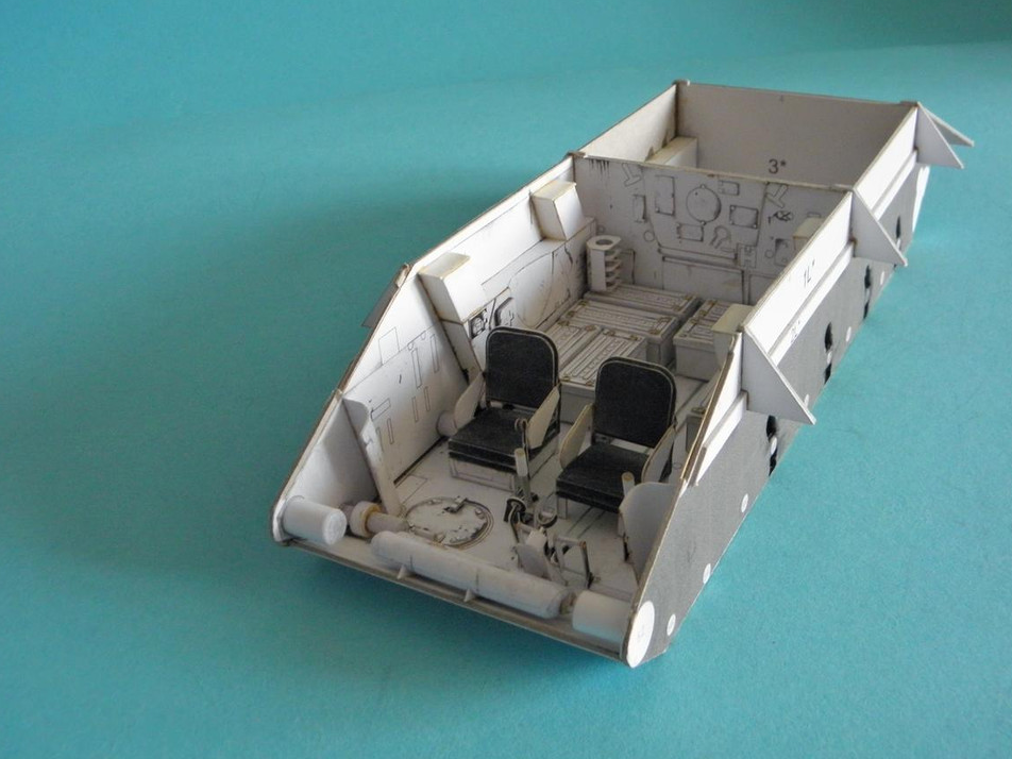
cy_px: 368
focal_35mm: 37
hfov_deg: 50.1
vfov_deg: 38.7
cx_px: 558
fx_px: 1082
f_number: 3.6
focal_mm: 5.9
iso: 250
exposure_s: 1/8
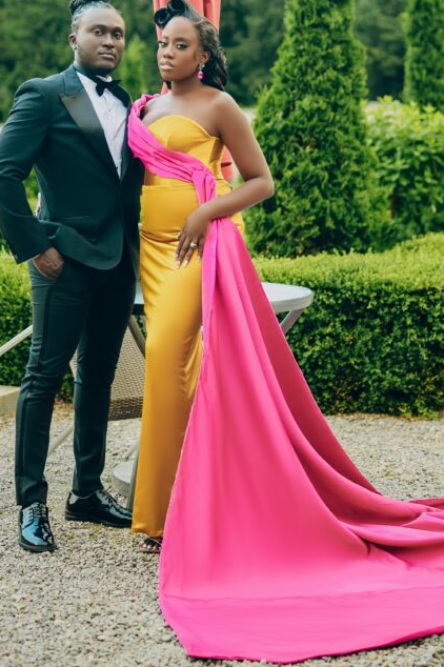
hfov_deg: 16.2
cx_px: 205
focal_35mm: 84
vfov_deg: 23.8
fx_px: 1556
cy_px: 134
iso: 125
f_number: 1.4
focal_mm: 35
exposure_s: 1/200
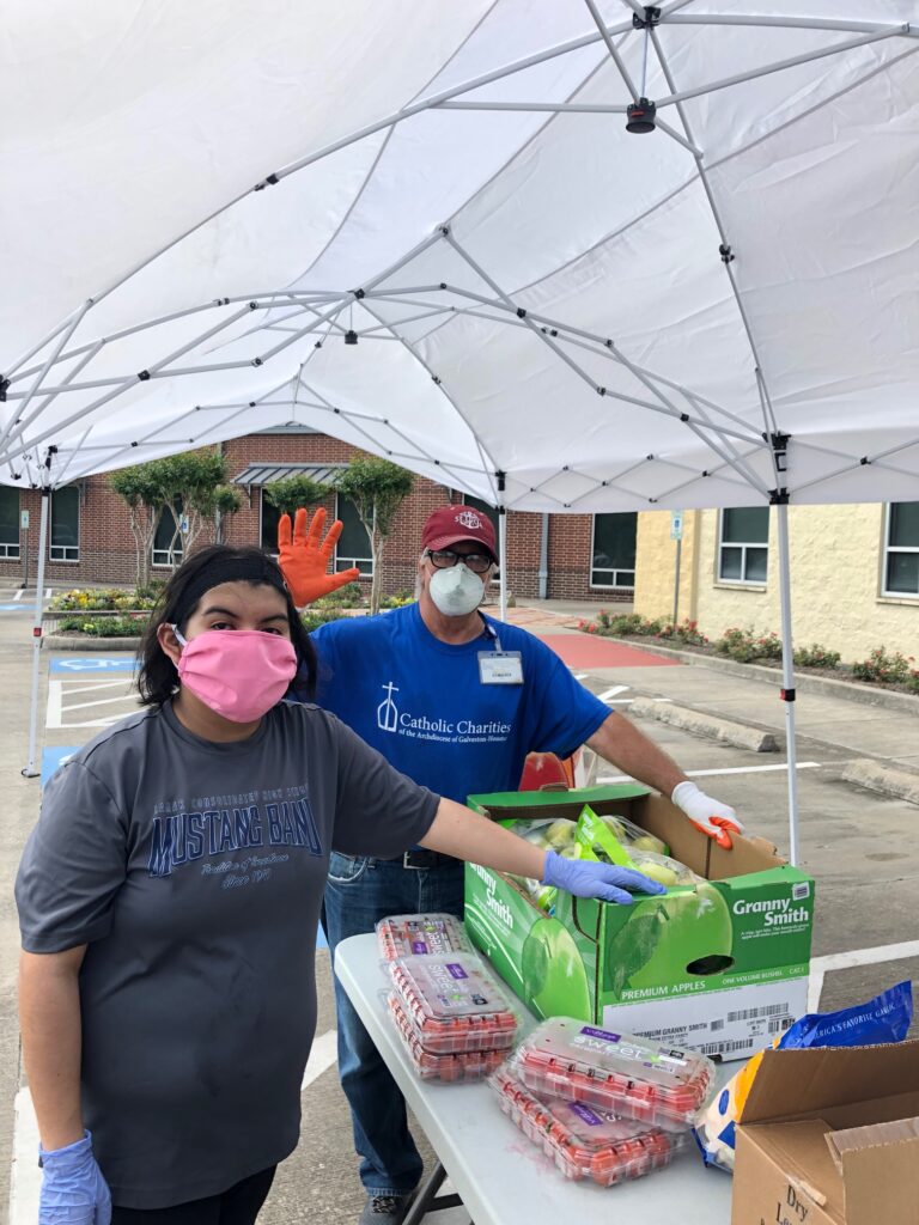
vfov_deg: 63.4
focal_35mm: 28
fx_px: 991
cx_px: 460
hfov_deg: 49.7
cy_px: 612
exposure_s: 1/521
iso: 20
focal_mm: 3.99
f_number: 1.8
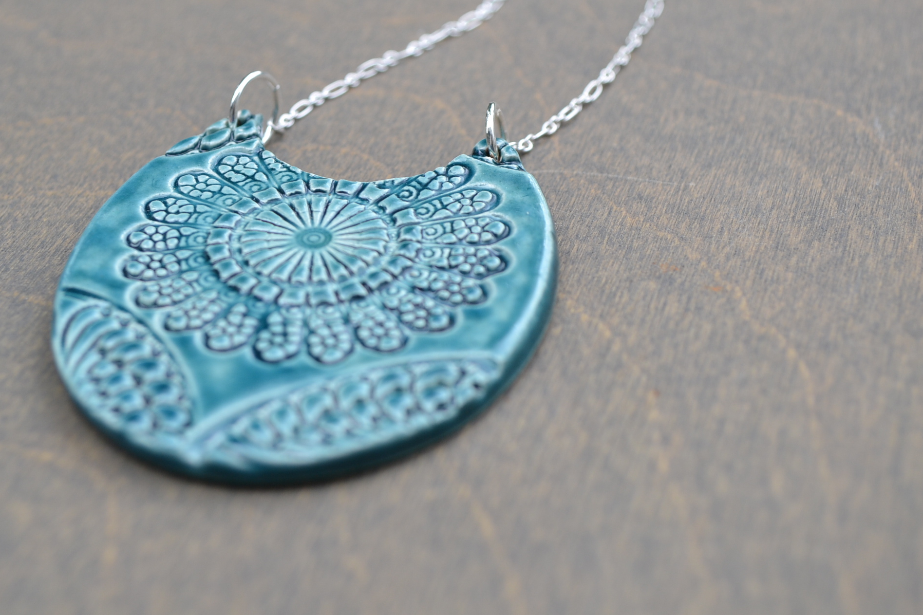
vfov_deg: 21.9
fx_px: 1589
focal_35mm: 62
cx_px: 378
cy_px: 280
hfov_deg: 32.3
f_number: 5.6
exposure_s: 1/125
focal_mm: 34
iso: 250
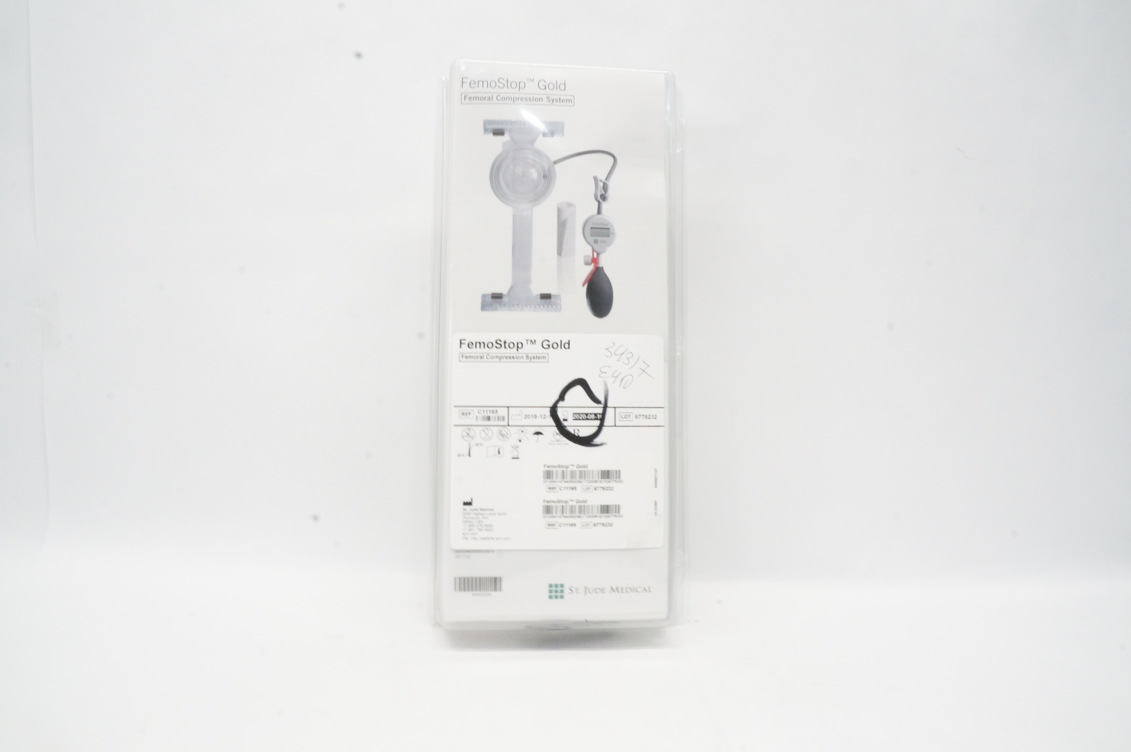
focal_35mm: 27
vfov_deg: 47.8
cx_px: 566
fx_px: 847
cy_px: 376
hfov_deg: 67.4
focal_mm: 18
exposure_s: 1/10
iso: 1600
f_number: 22
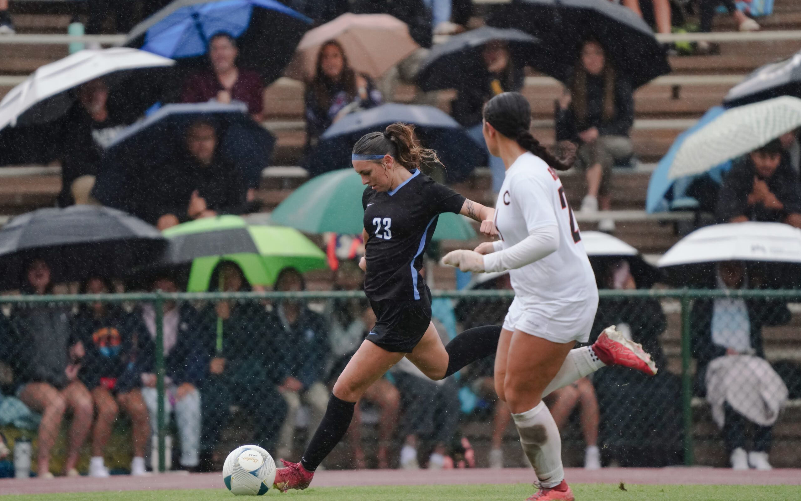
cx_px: 401
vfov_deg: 2.1
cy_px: 237
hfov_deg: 3.4
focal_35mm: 613
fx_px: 13381
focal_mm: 600
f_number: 6.3
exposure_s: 1/1250
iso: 1600
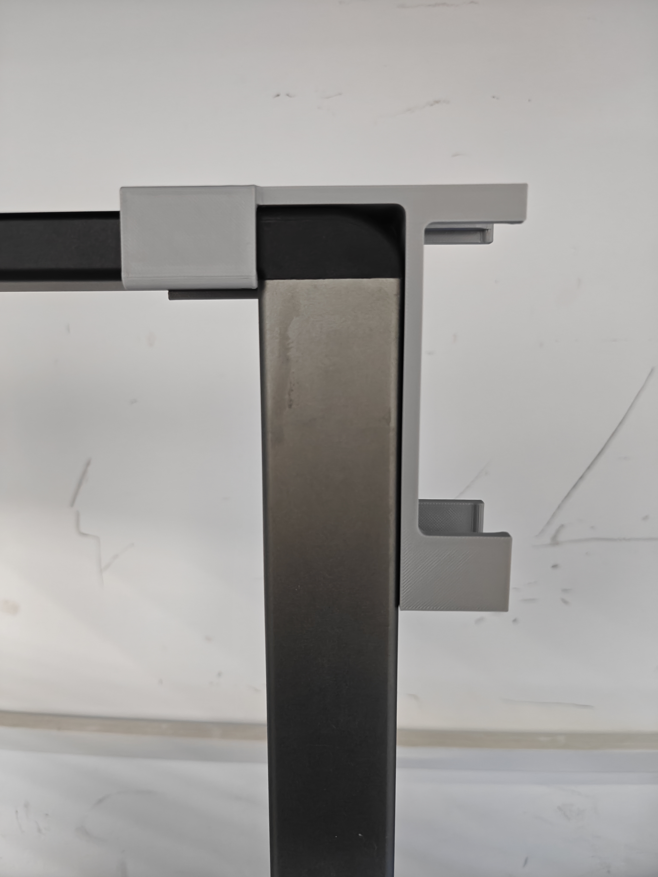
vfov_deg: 73.9
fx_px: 583
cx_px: 329
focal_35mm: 23
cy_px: 438
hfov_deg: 58.9
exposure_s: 1/33
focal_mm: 6.06
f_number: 1.6
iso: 2000
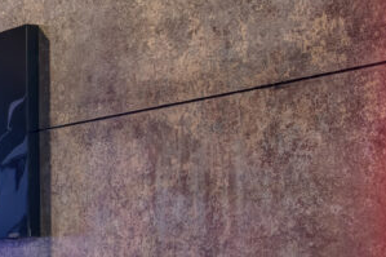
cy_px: 361
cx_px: -514
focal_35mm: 72
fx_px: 772
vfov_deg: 17.4
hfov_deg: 15.7
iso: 100
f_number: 8
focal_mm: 14
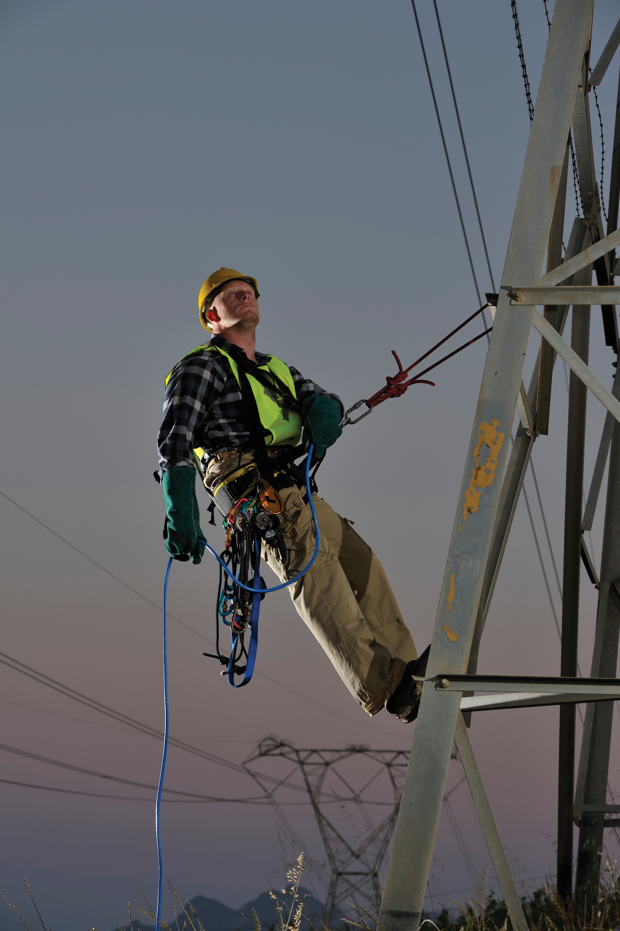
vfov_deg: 17.5
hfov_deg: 11.7
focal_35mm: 117
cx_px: 312
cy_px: 466
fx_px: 3023
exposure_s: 1/40
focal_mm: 116
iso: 200
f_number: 9
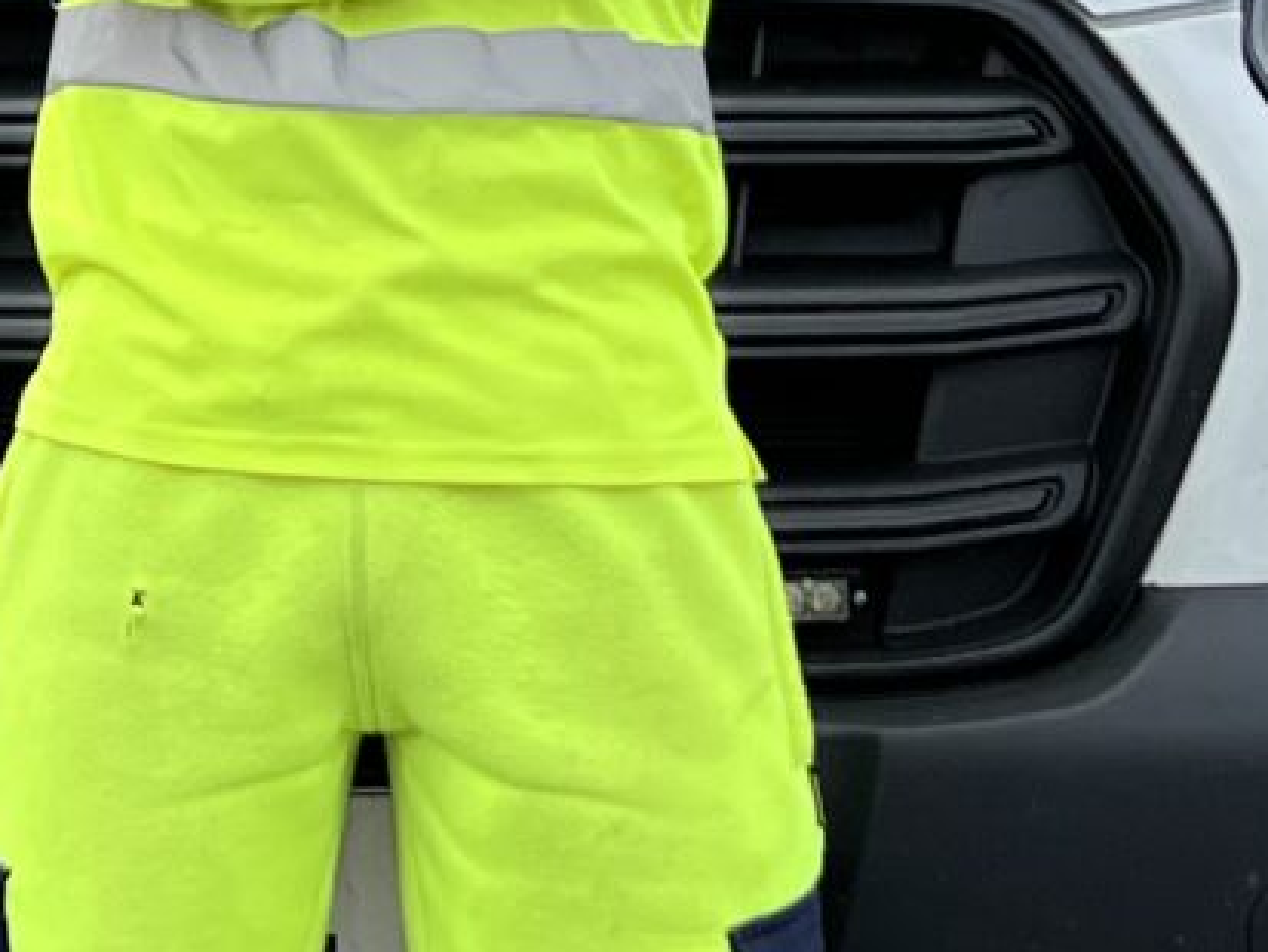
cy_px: -224
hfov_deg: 12.2
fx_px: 5899
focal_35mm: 161
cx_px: 270
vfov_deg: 9.1
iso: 50
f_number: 1.5
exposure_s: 1/5587
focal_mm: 5.7
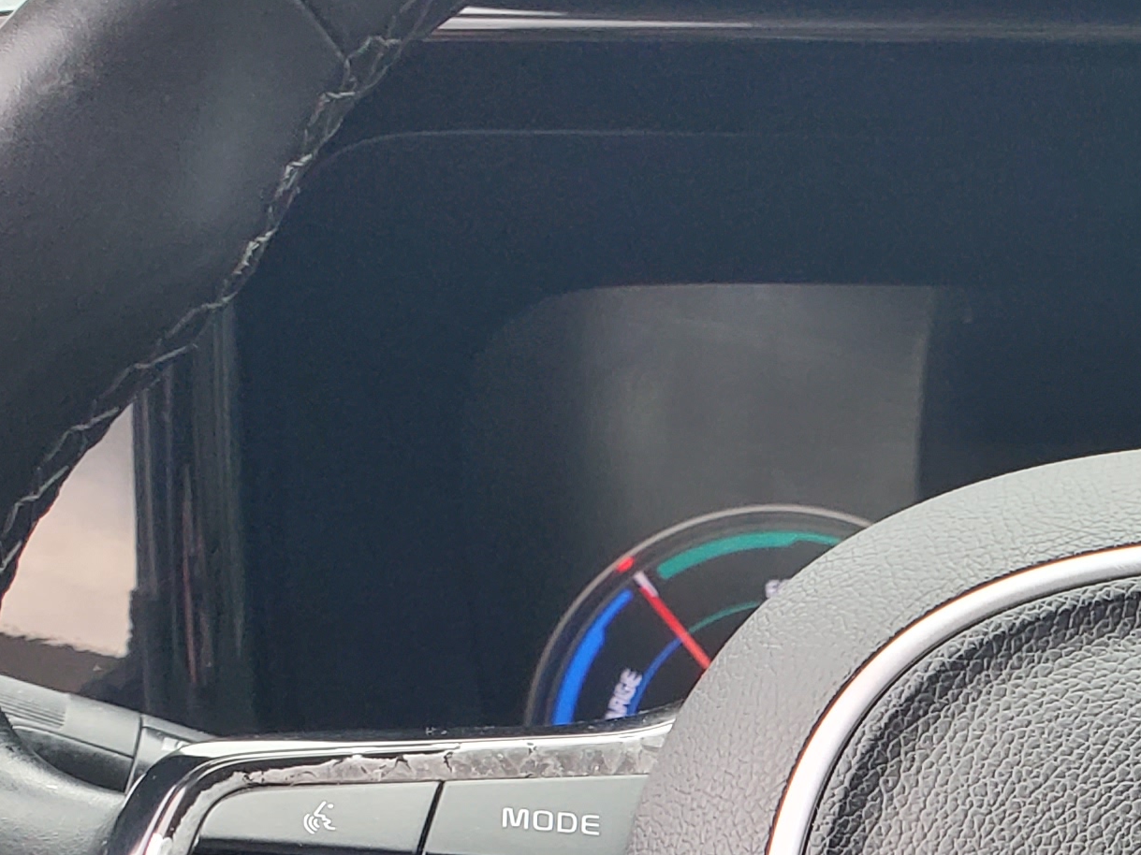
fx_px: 2834
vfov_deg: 16.3
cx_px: 1436
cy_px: 1080
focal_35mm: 86
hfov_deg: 20.9
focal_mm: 4.3
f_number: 2.4
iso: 125
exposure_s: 1/120
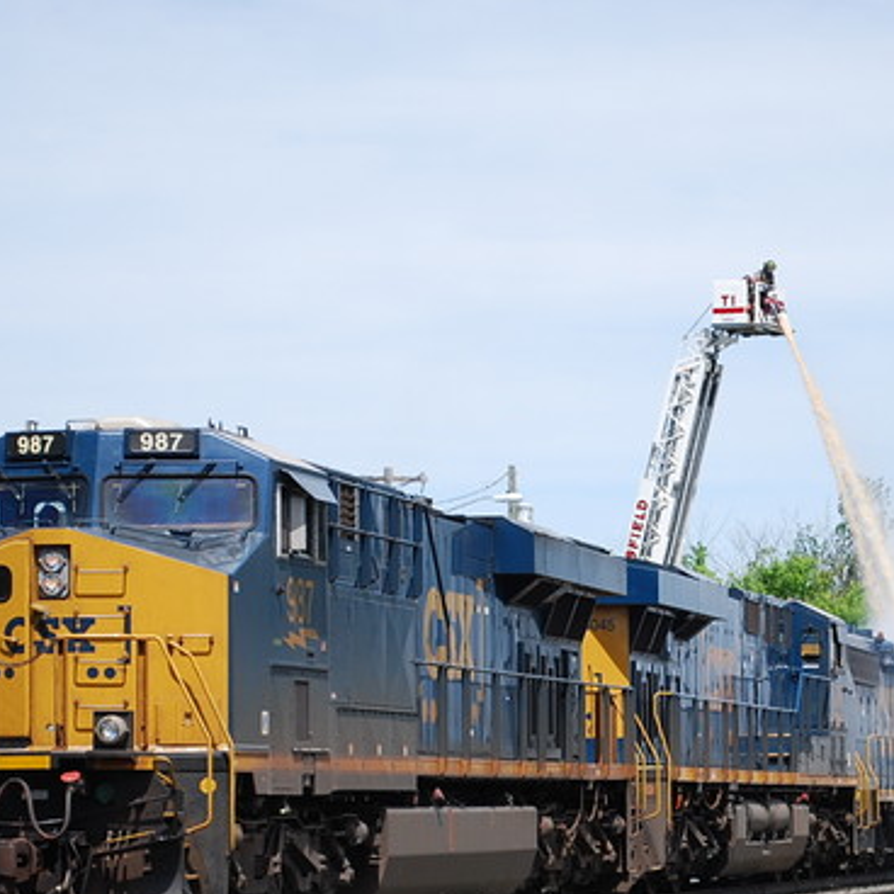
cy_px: 664
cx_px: 556
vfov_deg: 10.8
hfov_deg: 10.8
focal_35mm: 162
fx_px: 4733
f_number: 5.6
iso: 200
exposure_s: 1/640
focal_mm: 55
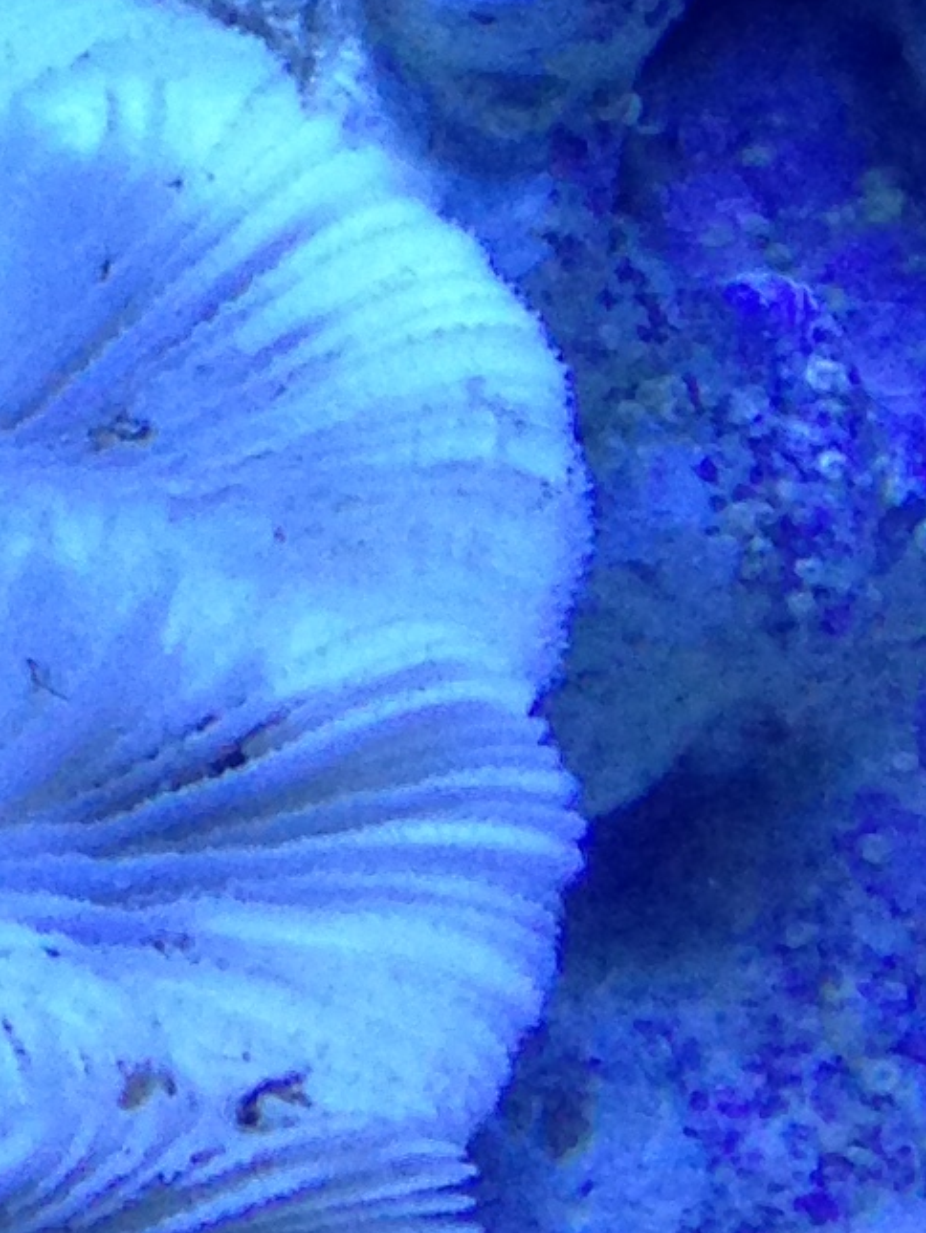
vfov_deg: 10.9
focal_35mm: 167
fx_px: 5955
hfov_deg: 8.7
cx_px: -432
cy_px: -1172
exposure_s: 1/20
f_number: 2.4
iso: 200
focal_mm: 4.12
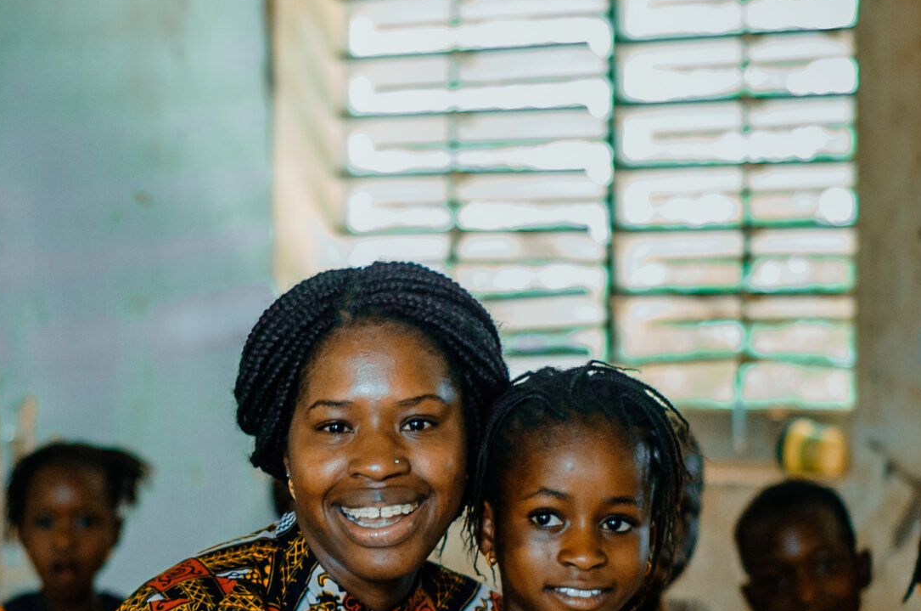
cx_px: 143
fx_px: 4520
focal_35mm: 177
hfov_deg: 11.6
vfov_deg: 7.7
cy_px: 450
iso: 640
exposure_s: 1/125
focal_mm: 50
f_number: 1.8
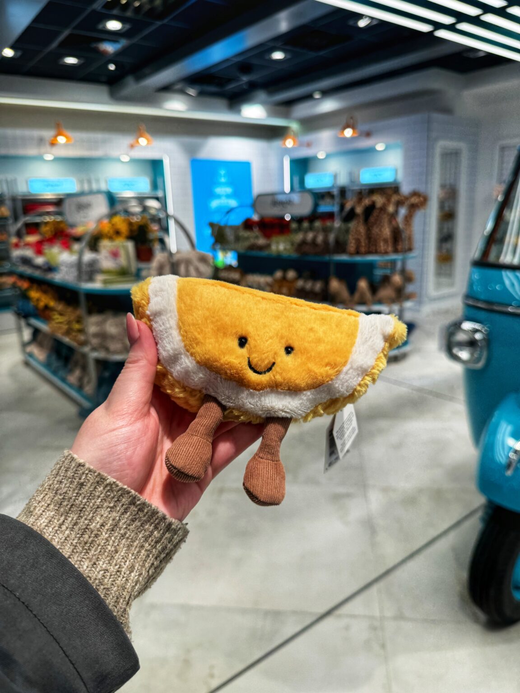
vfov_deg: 71.6
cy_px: 346
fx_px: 481
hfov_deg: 56.8
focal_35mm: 24
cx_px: 260
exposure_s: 1/121
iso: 64
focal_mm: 6.76
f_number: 1.78
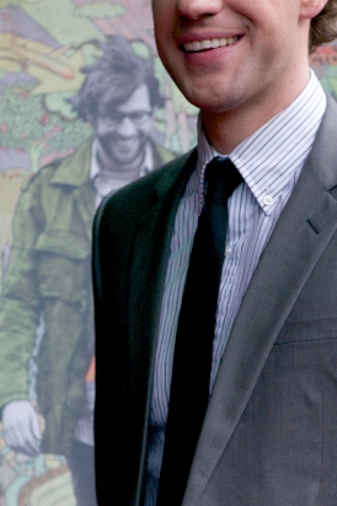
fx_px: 2292
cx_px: 241
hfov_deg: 8.4
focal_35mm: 163
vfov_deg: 12.6
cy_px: 184
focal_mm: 70
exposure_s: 1/200
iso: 250
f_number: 4
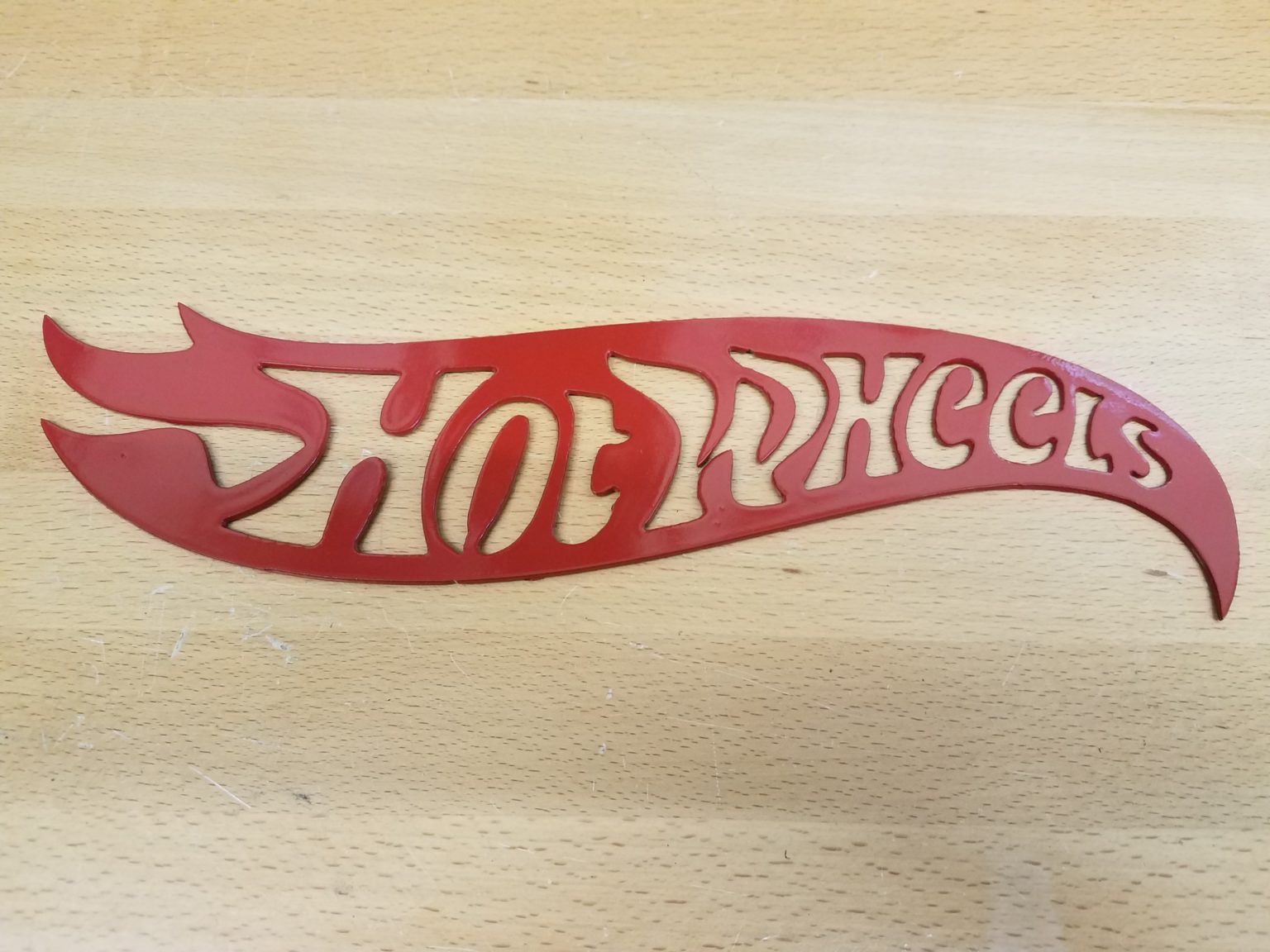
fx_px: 954
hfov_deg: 67.3
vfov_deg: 53.1
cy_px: 476
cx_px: 635
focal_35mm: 26
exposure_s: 1/24
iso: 160
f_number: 1.7
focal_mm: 4.2
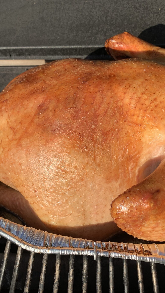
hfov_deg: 31.2
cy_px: 147
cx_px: 83
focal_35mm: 38
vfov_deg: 52.8
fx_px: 296
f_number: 1.8
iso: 25
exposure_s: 1/1124
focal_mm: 4.25
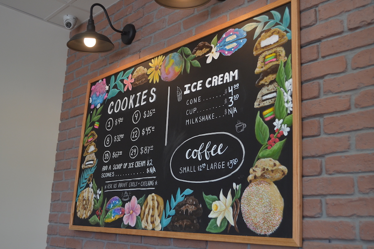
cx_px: 187
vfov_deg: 34.2
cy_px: 124
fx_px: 405
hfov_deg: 49.6
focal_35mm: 39
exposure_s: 1/100
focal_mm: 26
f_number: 5
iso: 400
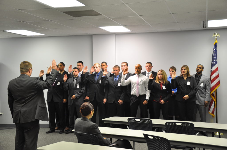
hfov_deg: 35.1
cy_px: 75
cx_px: 114
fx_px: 359
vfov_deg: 23.7
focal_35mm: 57
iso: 400
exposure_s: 1/20
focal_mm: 38
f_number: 4.5
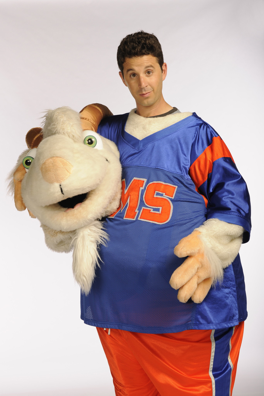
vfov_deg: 33.4
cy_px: 198
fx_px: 660
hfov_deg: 22.6
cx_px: 132
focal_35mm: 60
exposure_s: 1/250
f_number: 11
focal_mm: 60
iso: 100
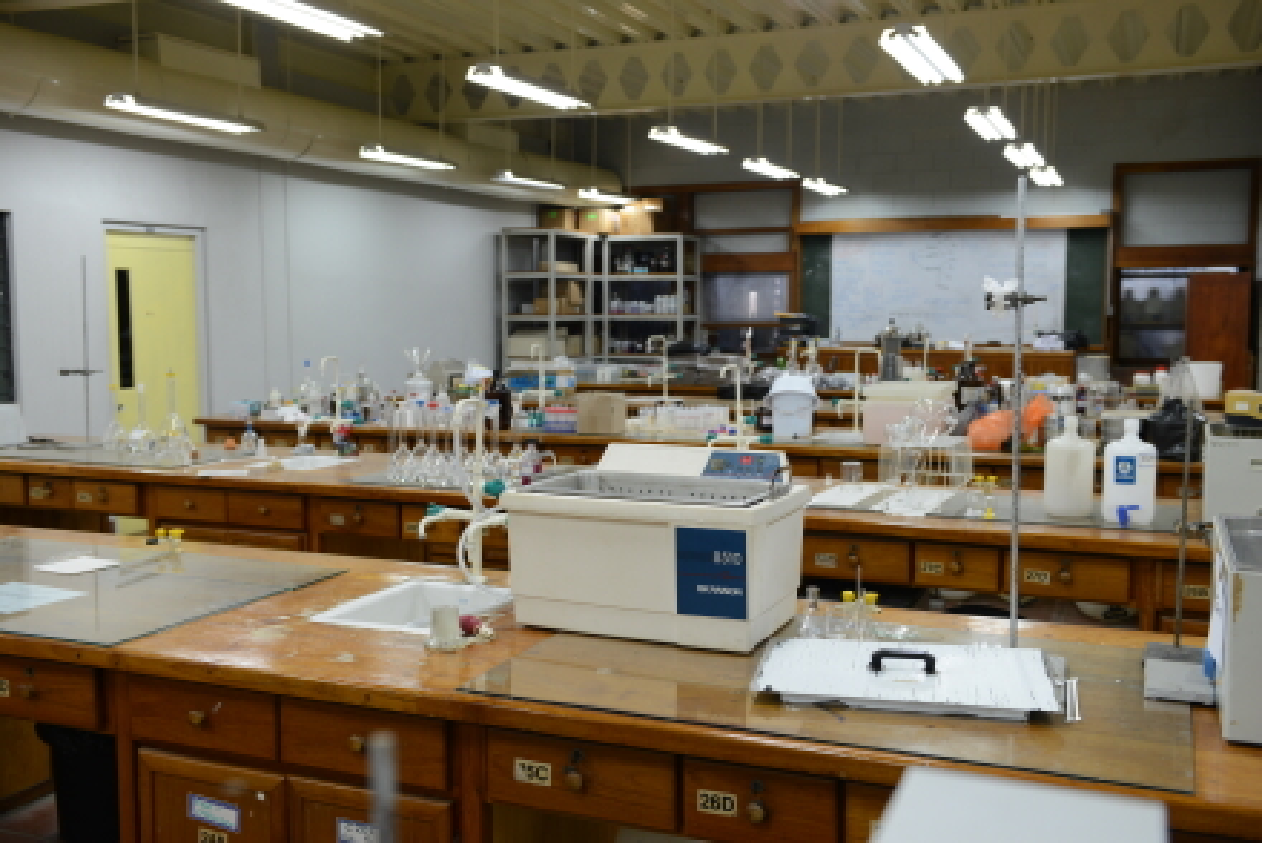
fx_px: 1263
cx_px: 631
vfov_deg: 36.9
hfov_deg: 53.1
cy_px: 422
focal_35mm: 36
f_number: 3.5
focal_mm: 36
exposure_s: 1/50
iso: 640
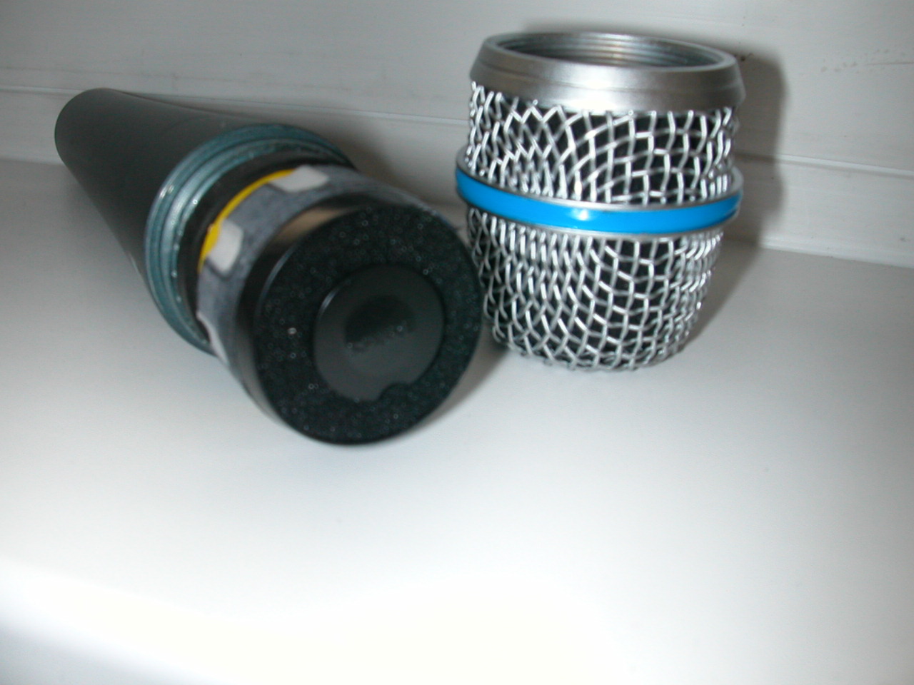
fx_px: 977
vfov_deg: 38.7
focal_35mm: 37
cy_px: 342
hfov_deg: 50.1
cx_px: 457
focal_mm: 5.6
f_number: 4.5
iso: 100
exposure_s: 1/30
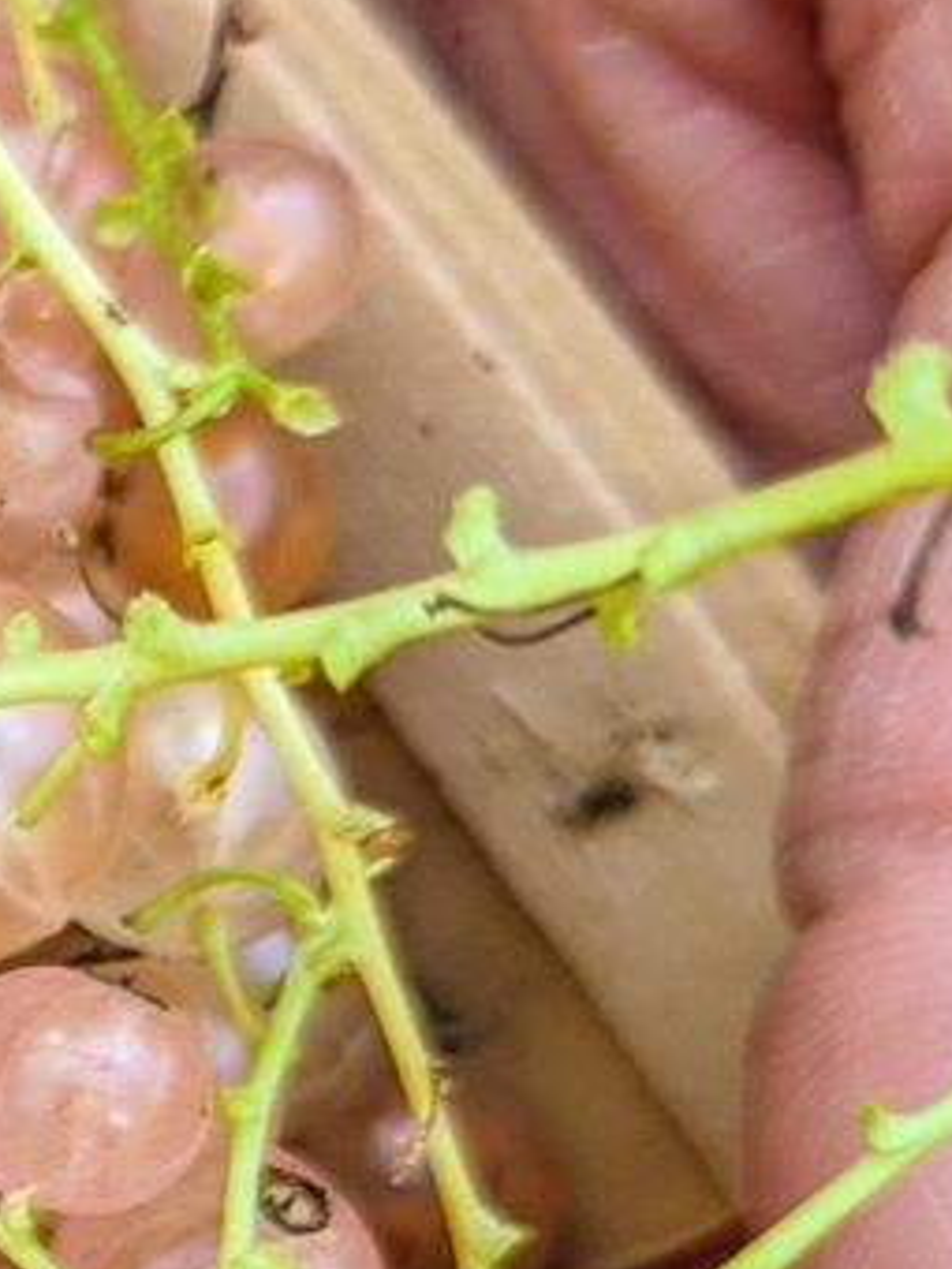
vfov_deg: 15.7
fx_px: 4474
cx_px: -1157
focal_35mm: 122
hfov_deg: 10.7
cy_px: 1403
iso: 49
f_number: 1.73
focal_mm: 4.38
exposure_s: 1/201
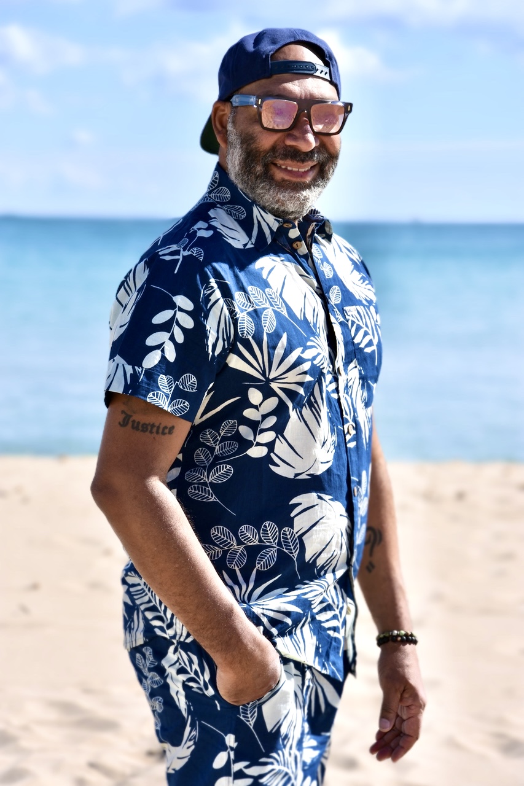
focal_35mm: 128
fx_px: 2784
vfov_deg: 16.1
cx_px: 262
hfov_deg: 10.8
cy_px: 393
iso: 100
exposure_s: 1/250
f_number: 10
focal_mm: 85
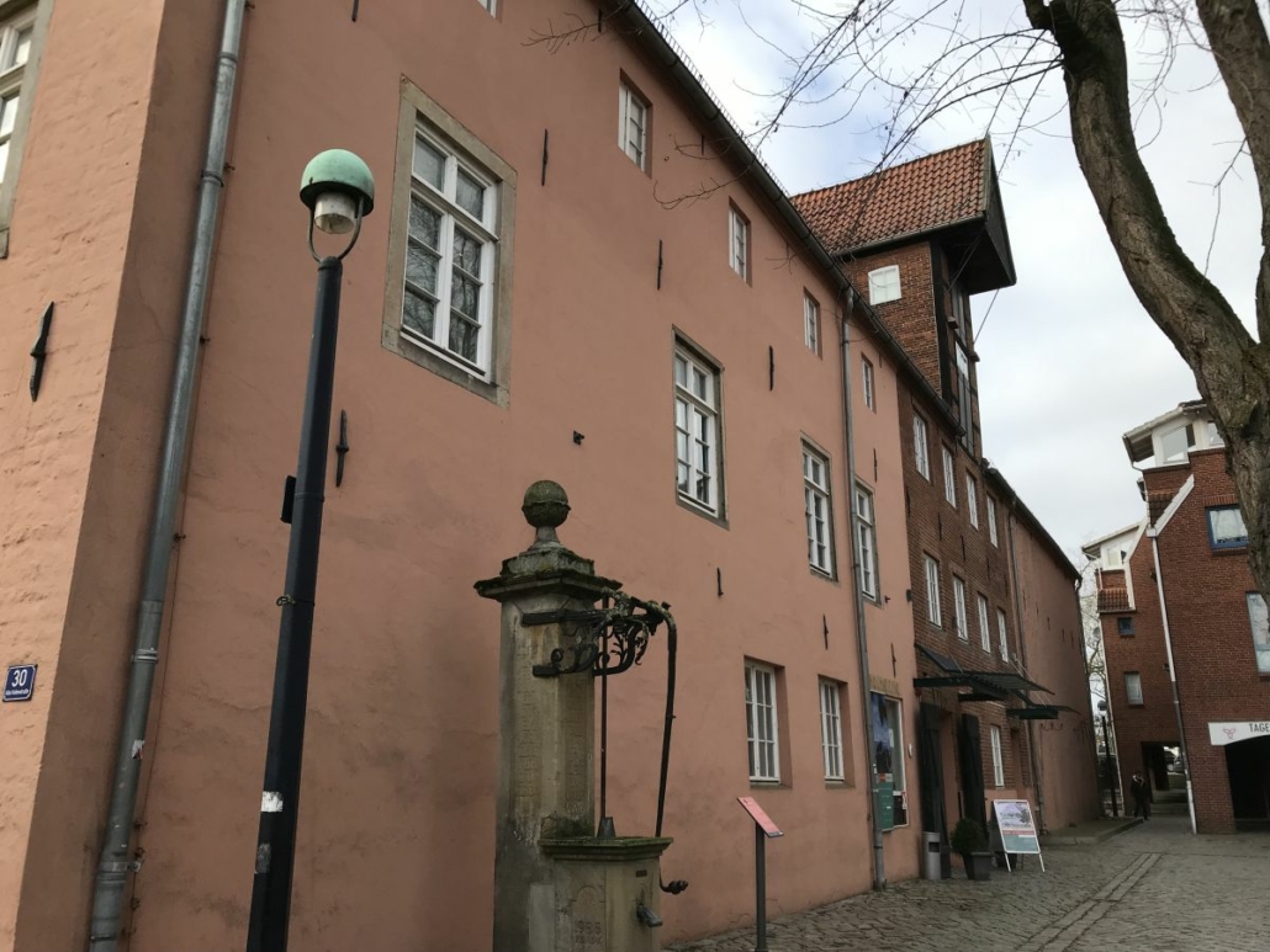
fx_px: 1028
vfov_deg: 49.8
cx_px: 635
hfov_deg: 63.4
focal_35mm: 28
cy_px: 476
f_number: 1.8
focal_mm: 3.99
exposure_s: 1/699
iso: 20
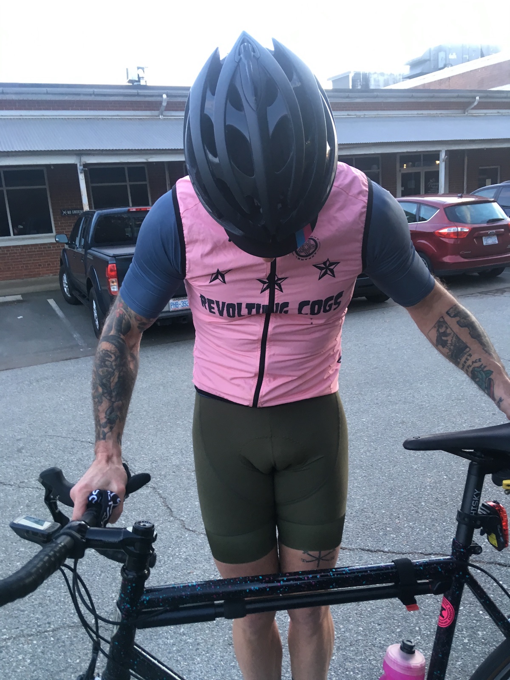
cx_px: 255
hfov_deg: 48.2
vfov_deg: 61.7
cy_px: 340
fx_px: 570
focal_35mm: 29
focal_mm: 4.15
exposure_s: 1/30
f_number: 2.2
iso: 64
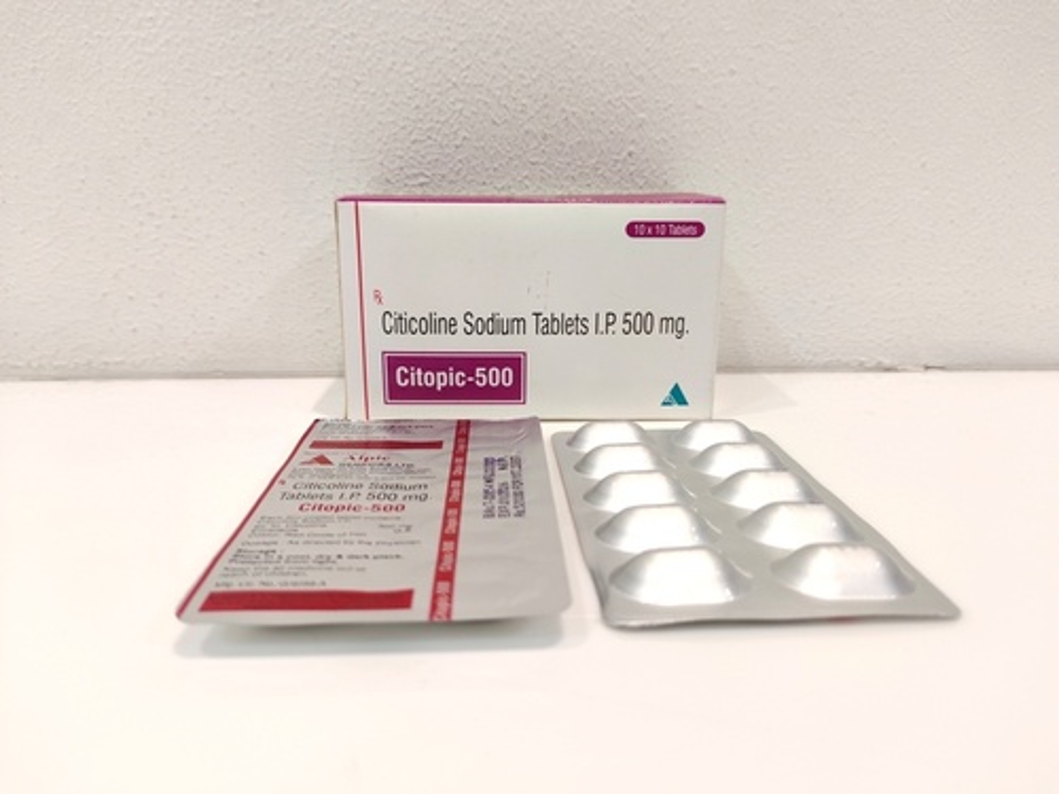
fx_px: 765
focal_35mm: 25
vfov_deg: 54.9
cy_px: 397
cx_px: 530
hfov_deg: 69.4
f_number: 1.89
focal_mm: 5.42
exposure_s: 1/50
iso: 238
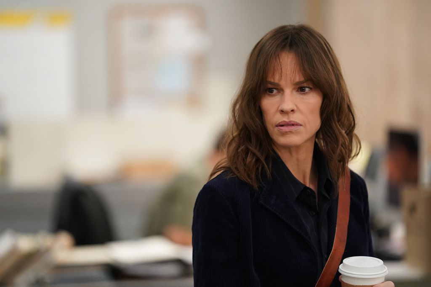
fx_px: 2395
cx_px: 216
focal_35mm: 200
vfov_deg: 6.9
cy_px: 144
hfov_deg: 10.3
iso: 3200
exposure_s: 1/160
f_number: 2.8
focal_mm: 200
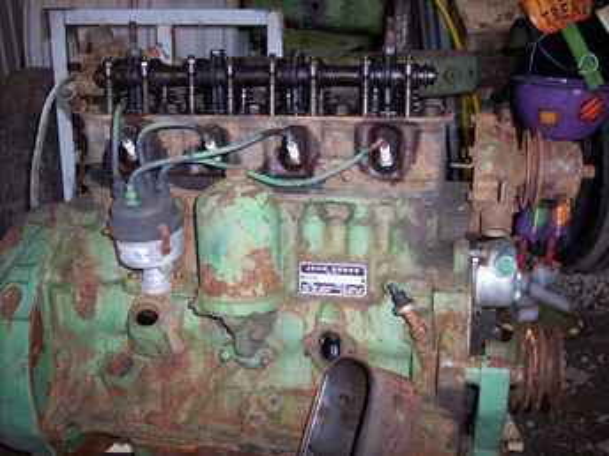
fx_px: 686
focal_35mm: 39
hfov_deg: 47.9
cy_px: 228
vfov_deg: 36.8
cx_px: 304
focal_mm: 8
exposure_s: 1/60
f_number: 2.8
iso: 100
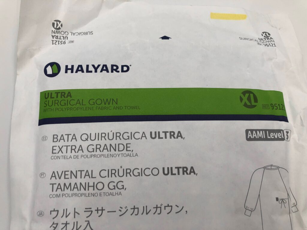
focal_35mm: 28
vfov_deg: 49.7
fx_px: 248
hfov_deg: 63.4
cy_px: 115
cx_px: 154
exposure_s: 1/120
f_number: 1.8
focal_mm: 3.99
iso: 32
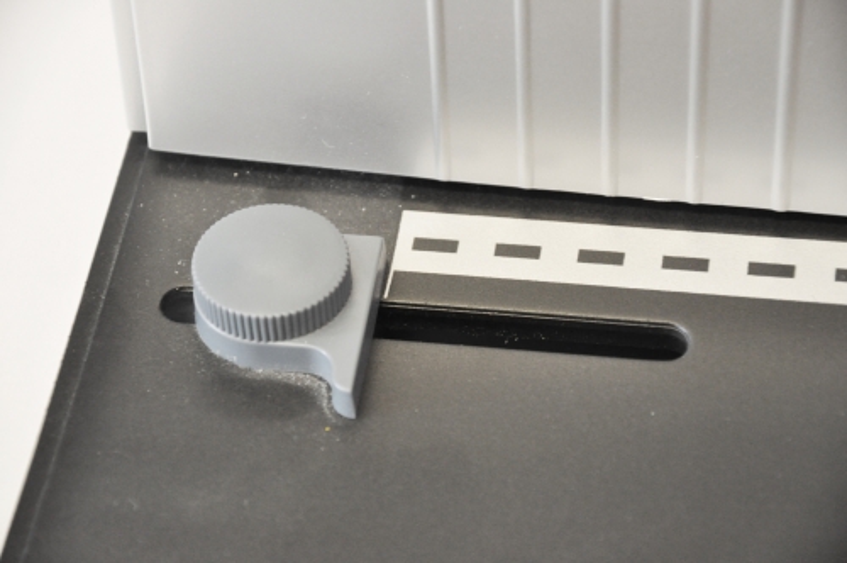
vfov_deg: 8.7
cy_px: 282
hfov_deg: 13.1
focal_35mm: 158
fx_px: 3701
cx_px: 424
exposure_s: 1/30
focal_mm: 105
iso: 1000
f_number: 5.6
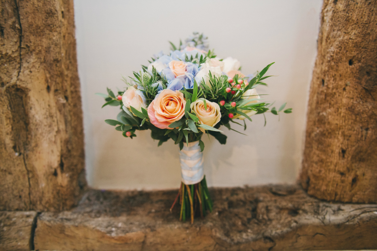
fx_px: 325
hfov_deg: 60.3
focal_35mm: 31
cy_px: 126
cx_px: 188
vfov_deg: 42.3
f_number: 2.8
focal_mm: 31
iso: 1600
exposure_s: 1/200
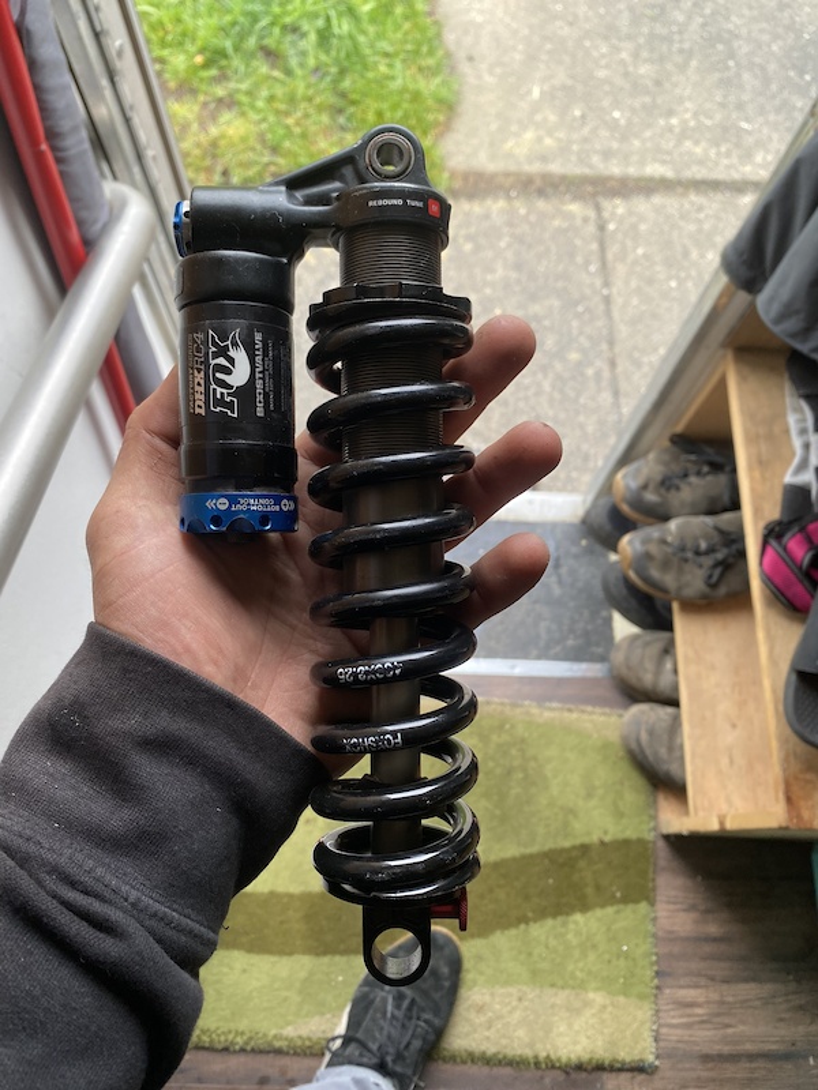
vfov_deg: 67.3
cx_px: 409
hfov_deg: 53.1
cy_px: 545
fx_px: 819
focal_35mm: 26
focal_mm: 4.25
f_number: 1.8
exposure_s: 1/121
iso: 80
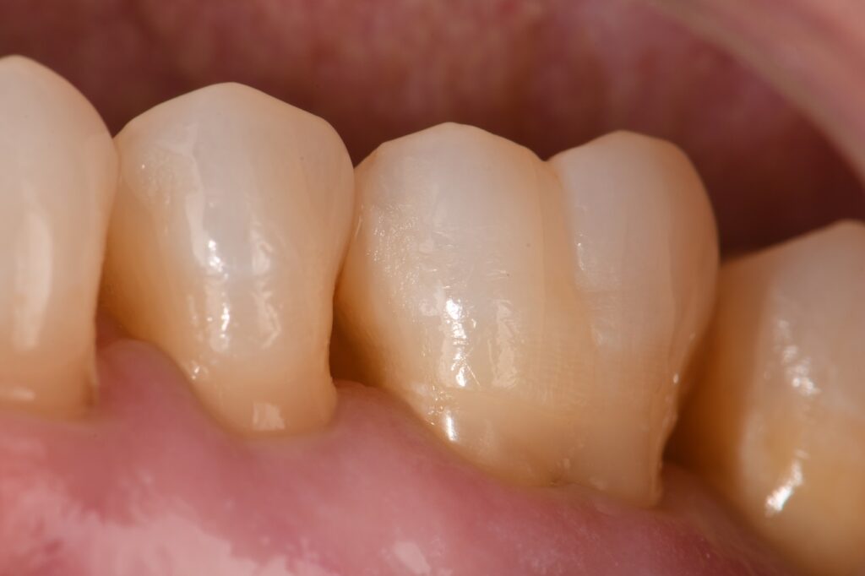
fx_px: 3771
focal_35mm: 157
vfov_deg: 8.7
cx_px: 432
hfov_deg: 13.1
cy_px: 288
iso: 200
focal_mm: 105
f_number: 32
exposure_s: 1/160
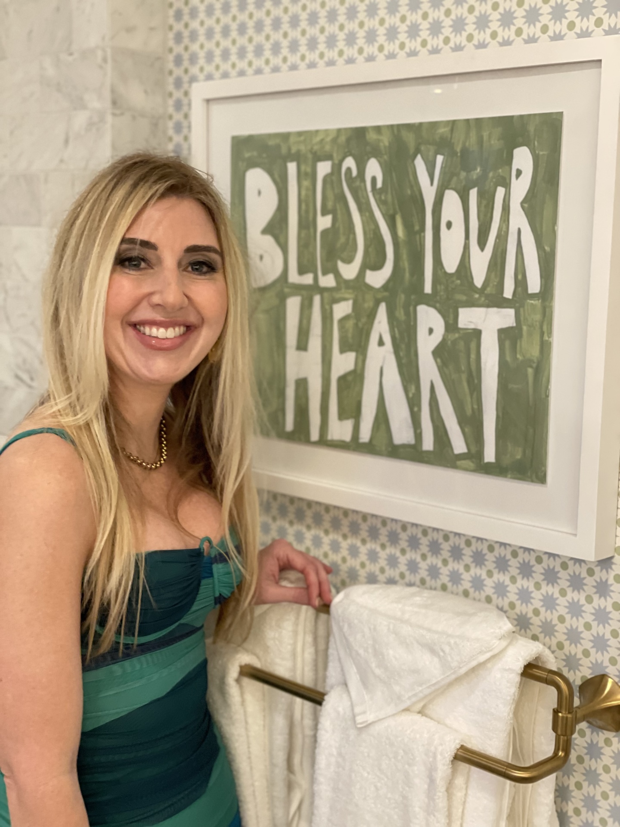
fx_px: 1242
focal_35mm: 52
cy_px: 414
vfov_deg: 36.8
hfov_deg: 28.0
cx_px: 310
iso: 320
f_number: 2
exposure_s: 1/40
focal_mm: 6
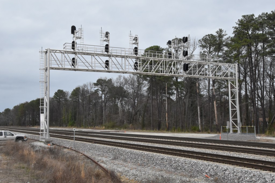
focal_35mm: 44
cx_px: 138
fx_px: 332
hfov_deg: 45.0
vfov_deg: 30.9
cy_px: 92
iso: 1600
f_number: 14
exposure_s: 1/800
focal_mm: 29
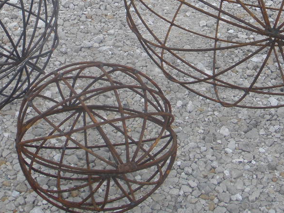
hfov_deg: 23.8
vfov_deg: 17.8
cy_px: 29
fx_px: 673
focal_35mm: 82
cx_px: 117
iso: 50
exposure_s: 1/160
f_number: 3.5
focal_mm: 6.7
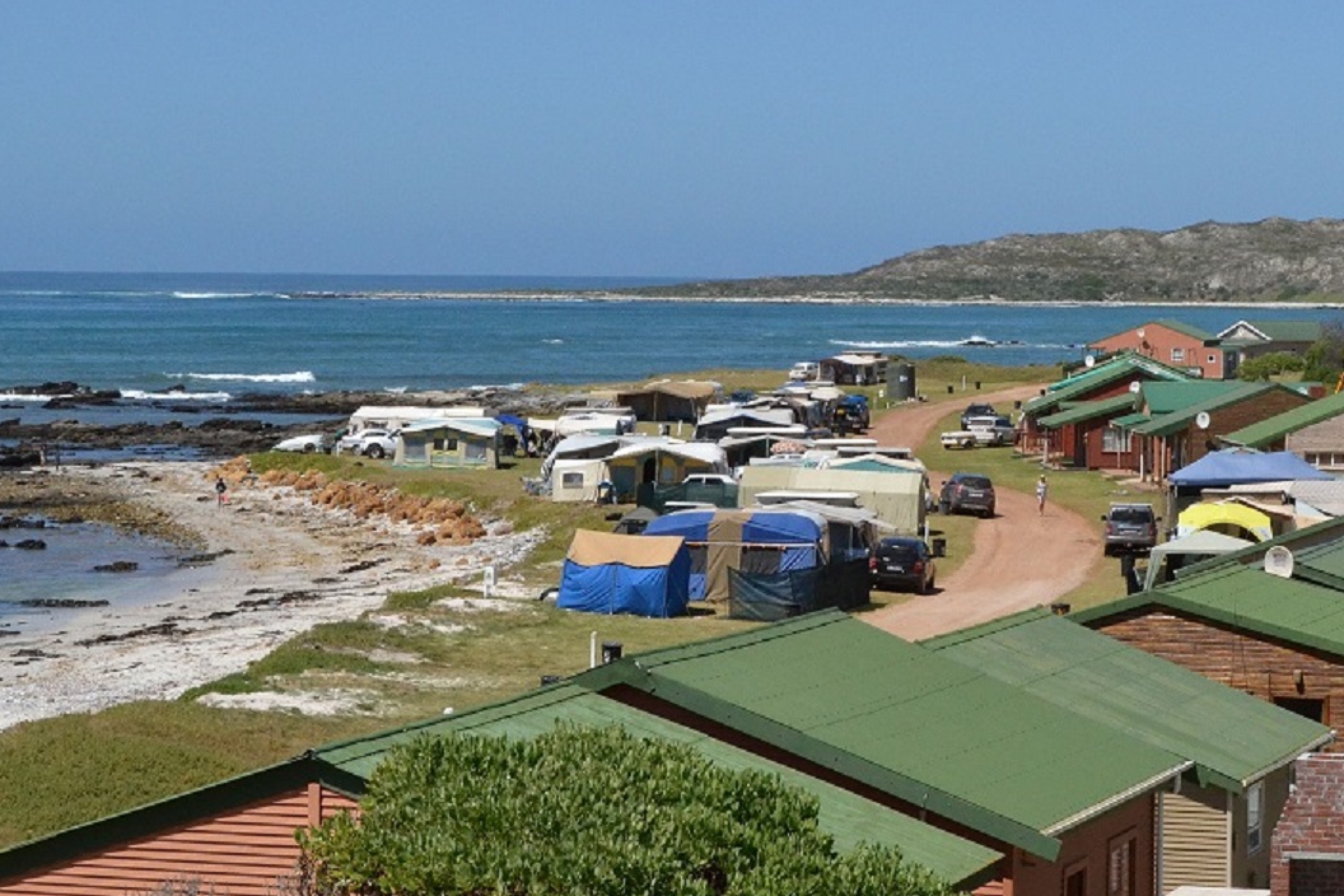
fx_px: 3658
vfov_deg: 14.0
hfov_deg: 20.7
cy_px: 423
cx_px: 940
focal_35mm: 98
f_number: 18
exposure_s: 1/1250
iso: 1600
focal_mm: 40
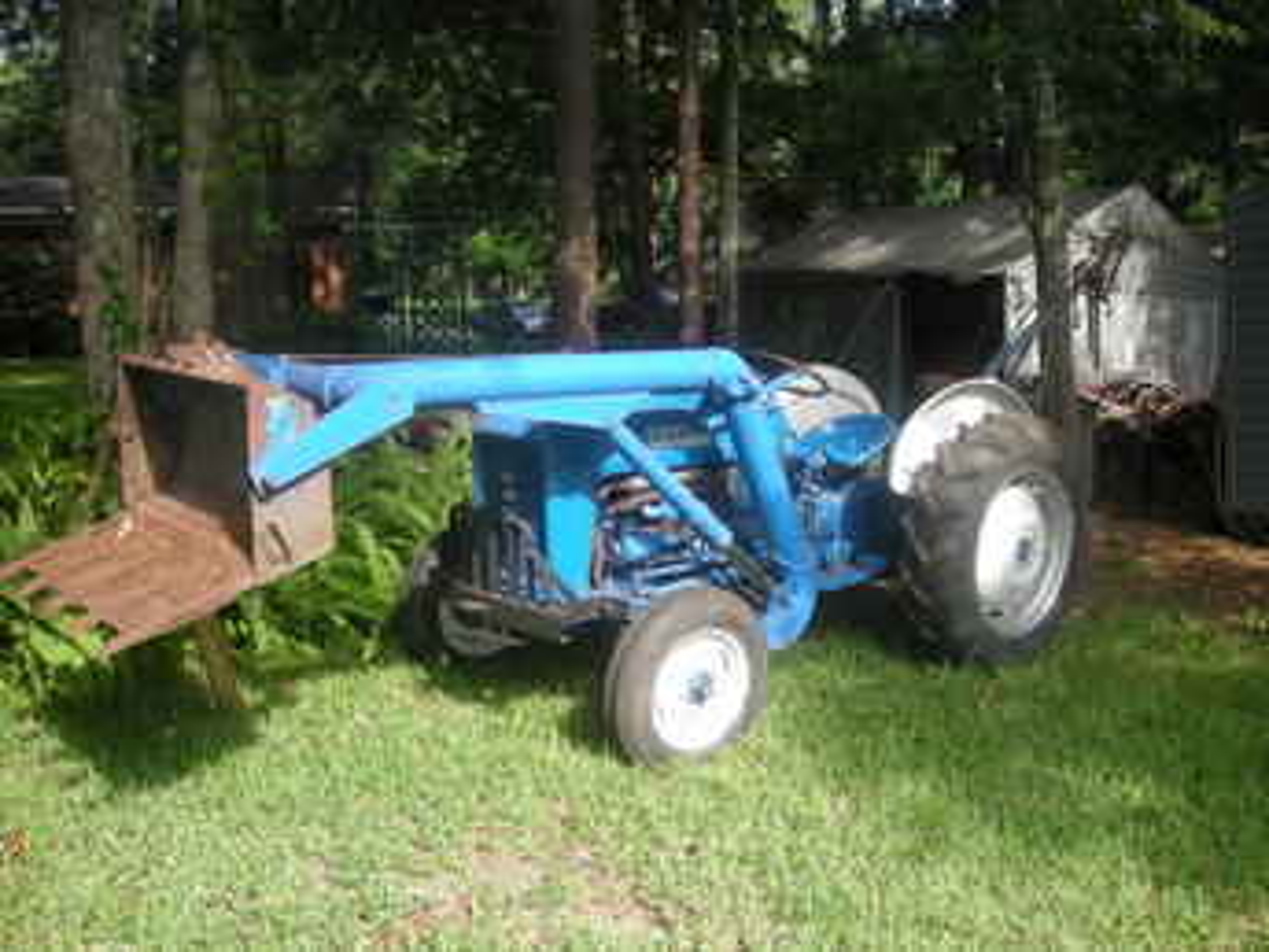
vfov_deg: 40.7
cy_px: 476
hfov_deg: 52.6
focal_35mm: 35
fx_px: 1283
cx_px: 634
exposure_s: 1/261
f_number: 2.8
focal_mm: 5.7
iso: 72
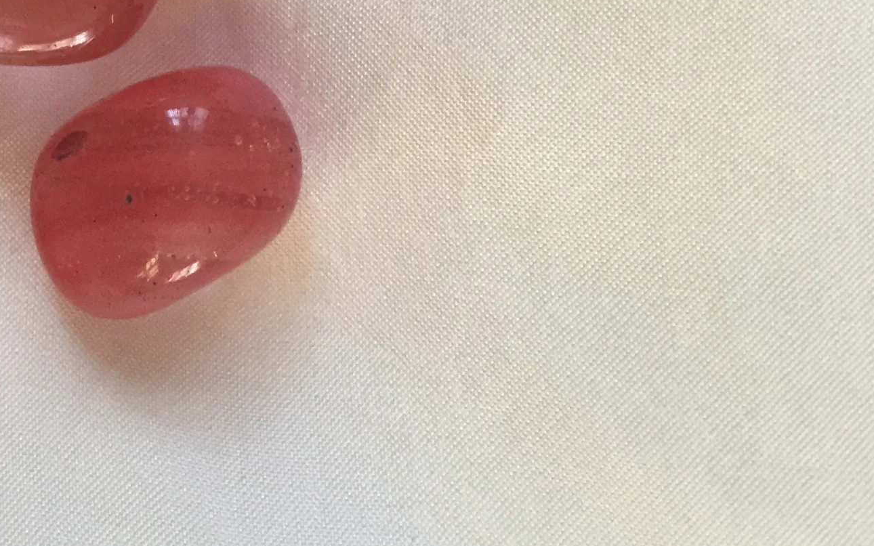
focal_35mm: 61
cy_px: -62
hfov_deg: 31.7
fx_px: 1453
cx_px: 71
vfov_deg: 20.3
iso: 200
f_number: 2.2
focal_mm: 4.15
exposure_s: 1/33
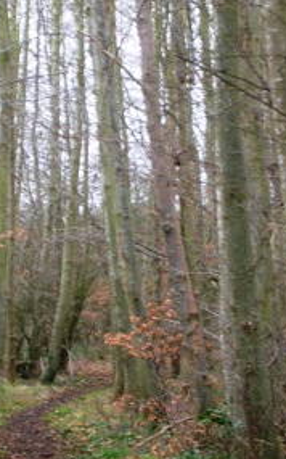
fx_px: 1834
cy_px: 196
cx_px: 79
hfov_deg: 8.9
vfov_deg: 14.2
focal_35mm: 147
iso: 50
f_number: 4.9
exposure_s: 1/12.8
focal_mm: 17.1
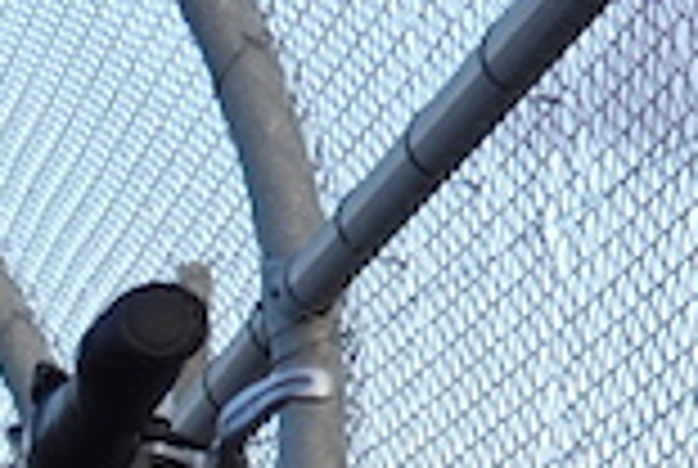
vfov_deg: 3.7
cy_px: 1674
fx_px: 7052
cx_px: -594
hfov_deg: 5.6
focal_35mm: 363
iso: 100
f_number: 4
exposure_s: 1/160
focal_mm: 17.53
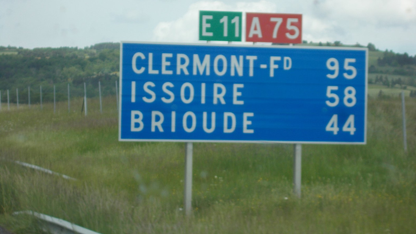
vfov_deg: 9.8
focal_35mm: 124
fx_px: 1368
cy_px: 102
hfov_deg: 17.3
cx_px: 207
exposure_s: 1/200
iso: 80
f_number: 6
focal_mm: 20.1
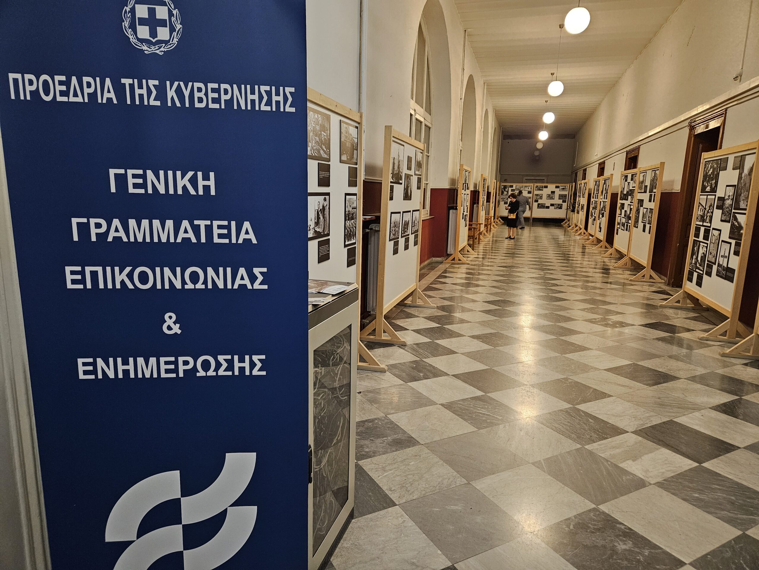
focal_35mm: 23
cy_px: 285
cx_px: 380
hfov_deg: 73.9
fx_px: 504
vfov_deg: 58.9
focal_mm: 5.4
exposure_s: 1/25
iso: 640
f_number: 1.8
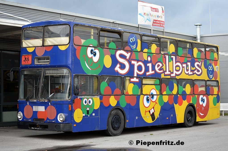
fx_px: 521
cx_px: 114
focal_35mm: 82
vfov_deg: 16.5
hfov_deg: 24.7
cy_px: 76
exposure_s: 1/125
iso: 200
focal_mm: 55
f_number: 5.6
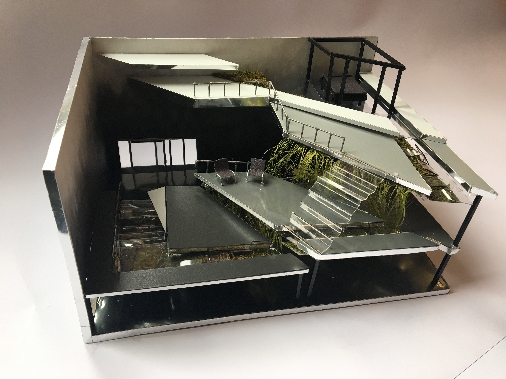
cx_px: 253
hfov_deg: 61.7
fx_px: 424
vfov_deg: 48.2
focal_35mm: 29
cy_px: 190
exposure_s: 1/33
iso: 25
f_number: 2.2
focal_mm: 4.15
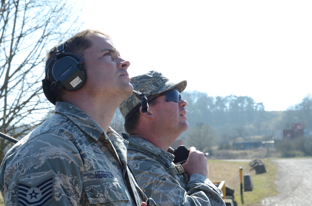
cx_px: 156
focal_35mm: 117
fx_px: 1012
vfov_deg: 11.7
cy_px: 103
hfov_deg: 17.5
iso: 100
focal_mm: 78
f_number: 16
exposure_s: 1/50
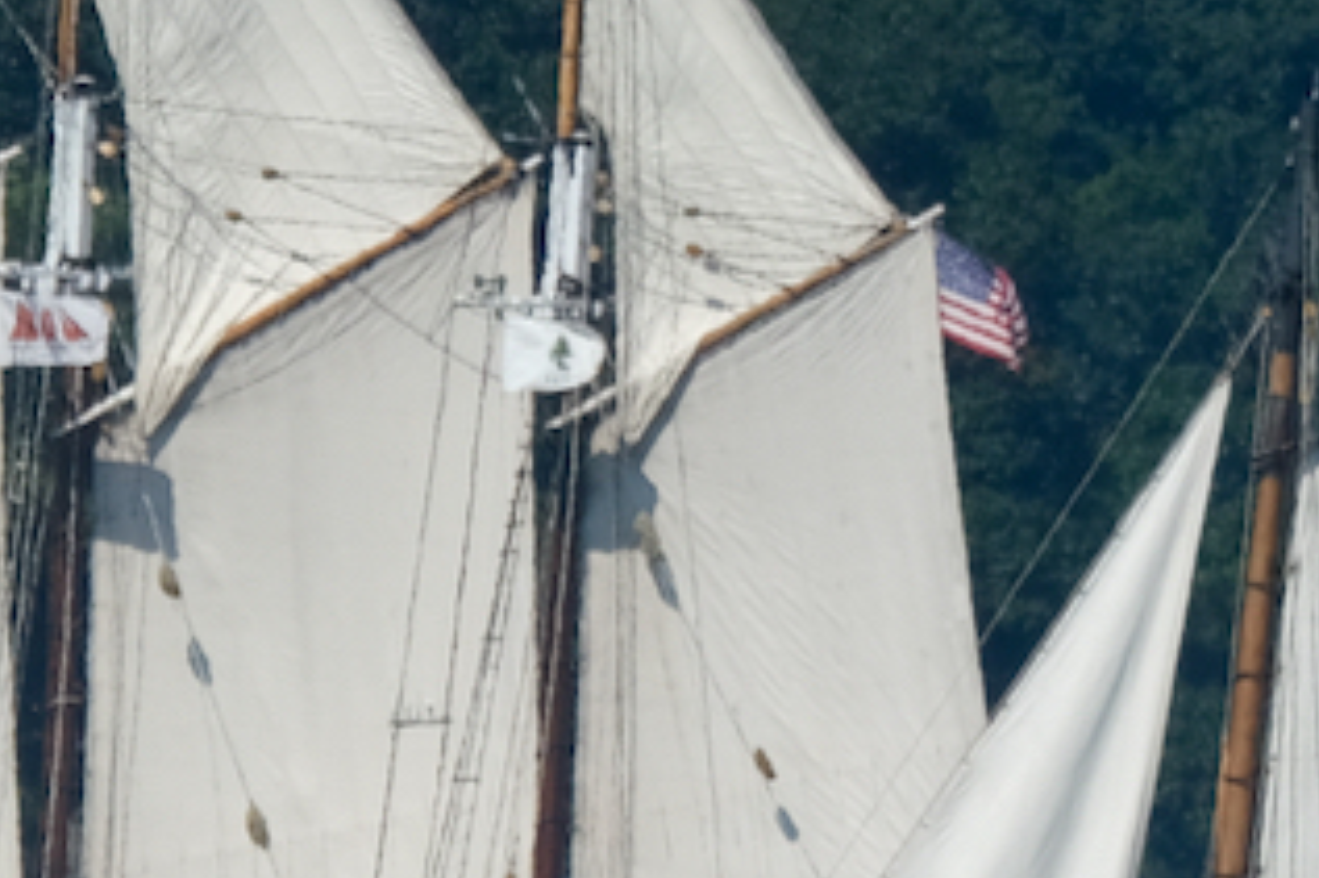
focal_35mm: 1762
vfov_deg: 0.8
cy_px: 712
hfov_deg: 1.2
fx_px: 64521
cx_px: 595
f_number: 11
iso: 500
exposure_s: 1/1000
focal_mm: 290.6
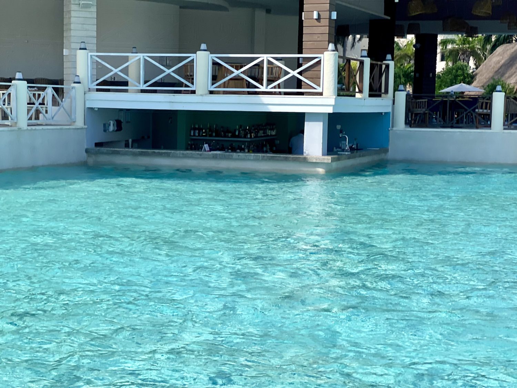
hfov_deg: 25.3
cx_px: 258
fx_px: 1150
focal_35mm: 77
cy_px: 194
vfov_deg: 19.1
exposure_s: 1/490
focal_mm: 9
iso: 32
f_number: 2.8
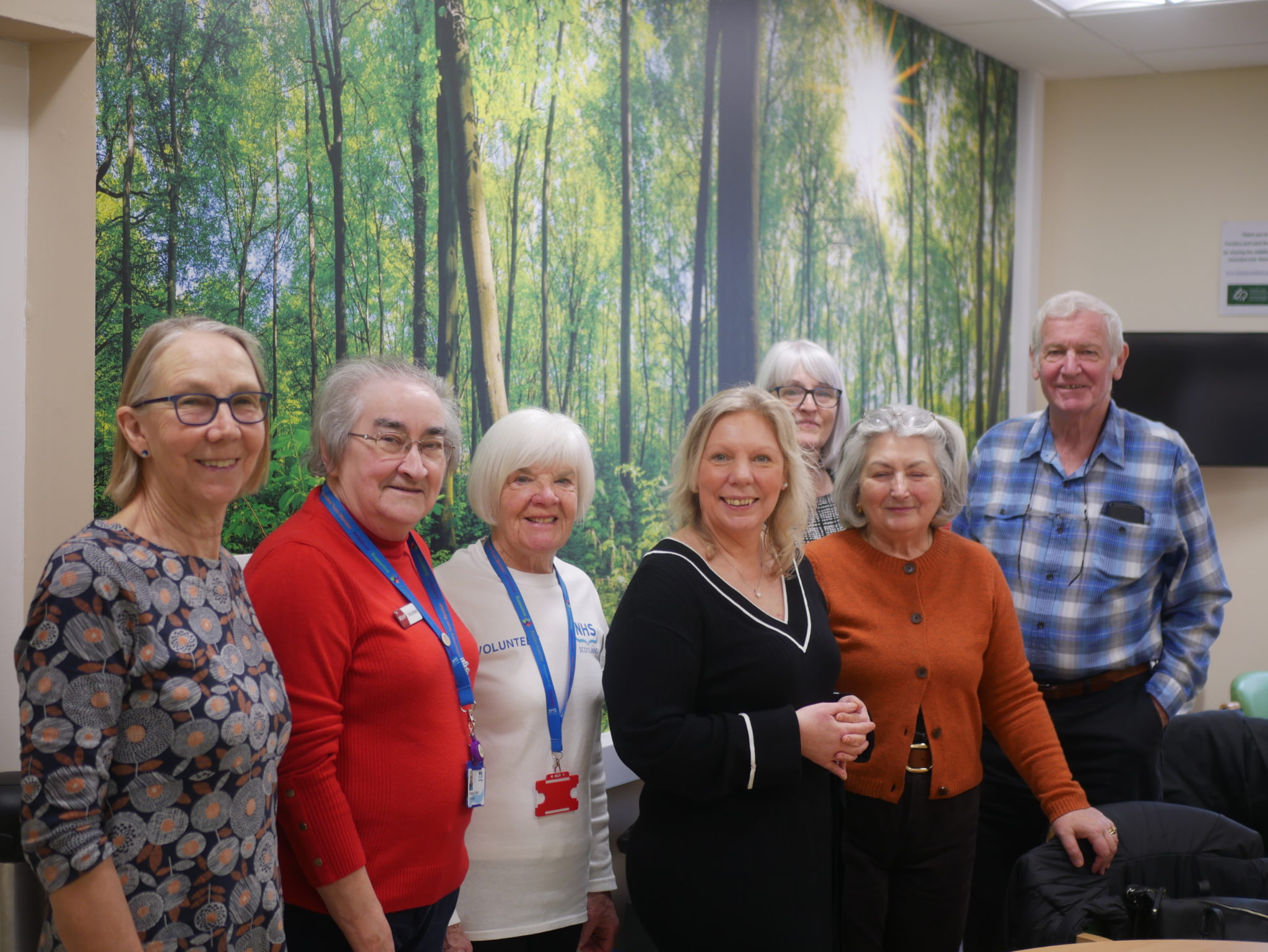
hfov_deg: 38.2
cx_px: 634
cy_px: 476
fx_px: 1832
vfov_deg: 29.1
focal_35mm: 50
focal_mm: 25
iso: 200
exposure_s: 1/125
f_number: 1.7
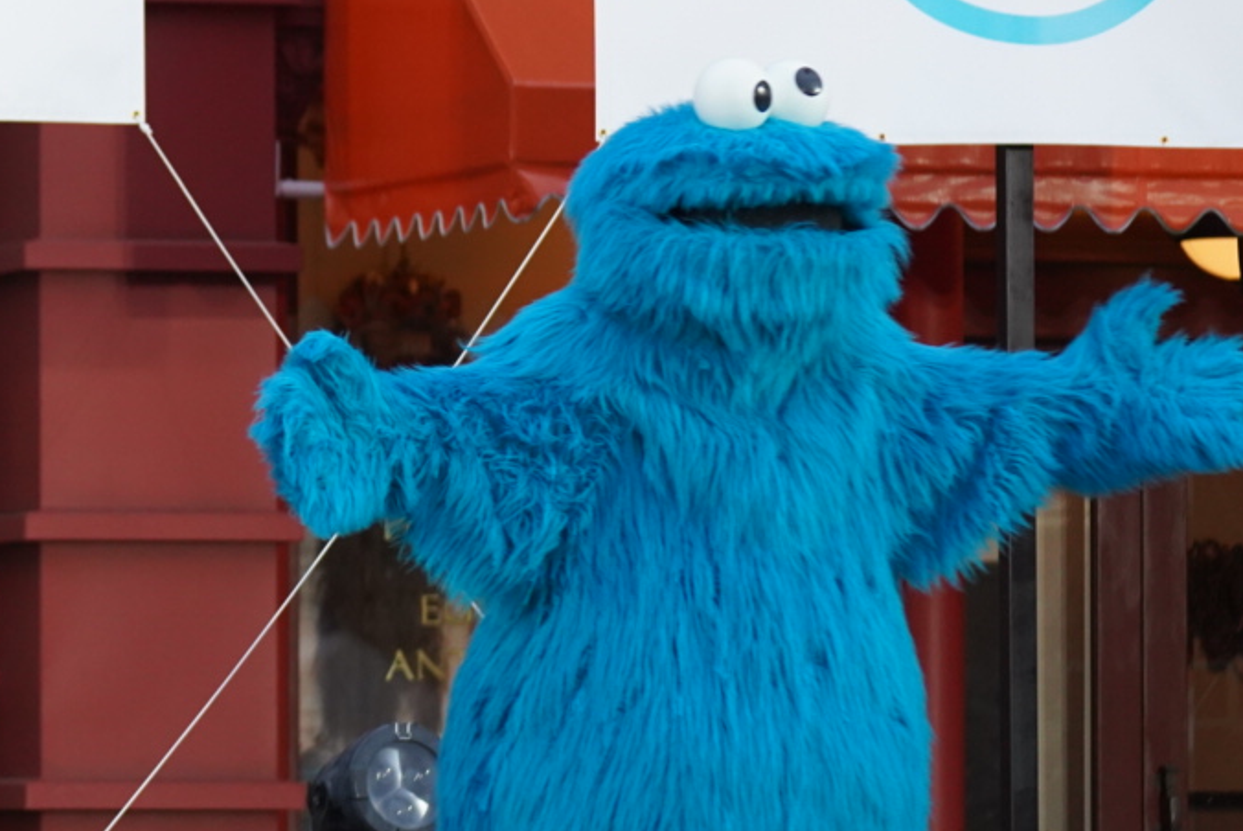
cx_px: -129
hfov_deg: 7.1
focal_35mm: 287
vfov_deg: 4.8
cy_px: 471
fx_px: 9918
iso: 2500
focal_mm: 120
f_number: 2.8
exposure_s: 1/640
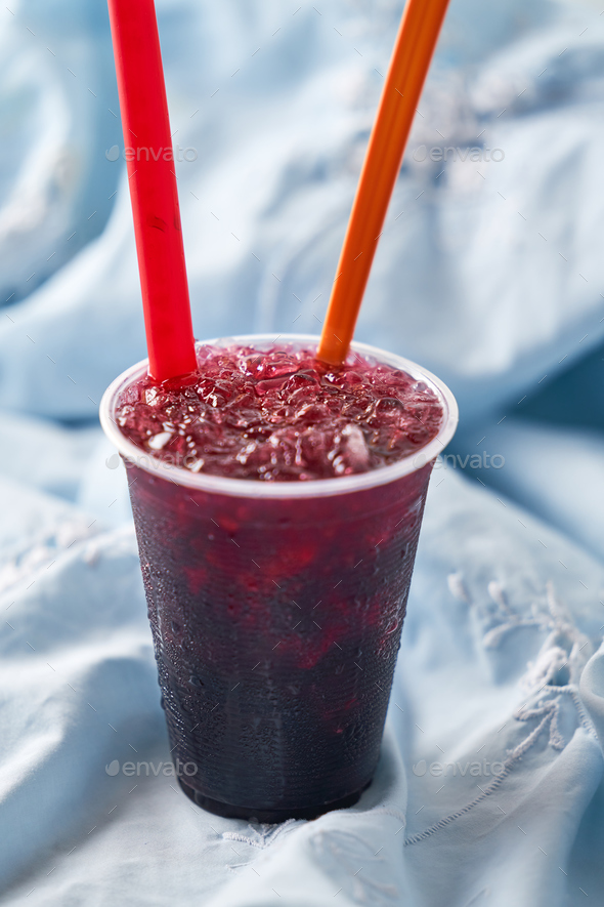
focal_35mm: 200
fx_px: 5033
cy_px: 454
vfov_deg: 10.3
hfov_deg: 6.9
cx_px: 302
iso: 100
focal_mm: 200
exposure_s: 1/160
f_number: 3.5
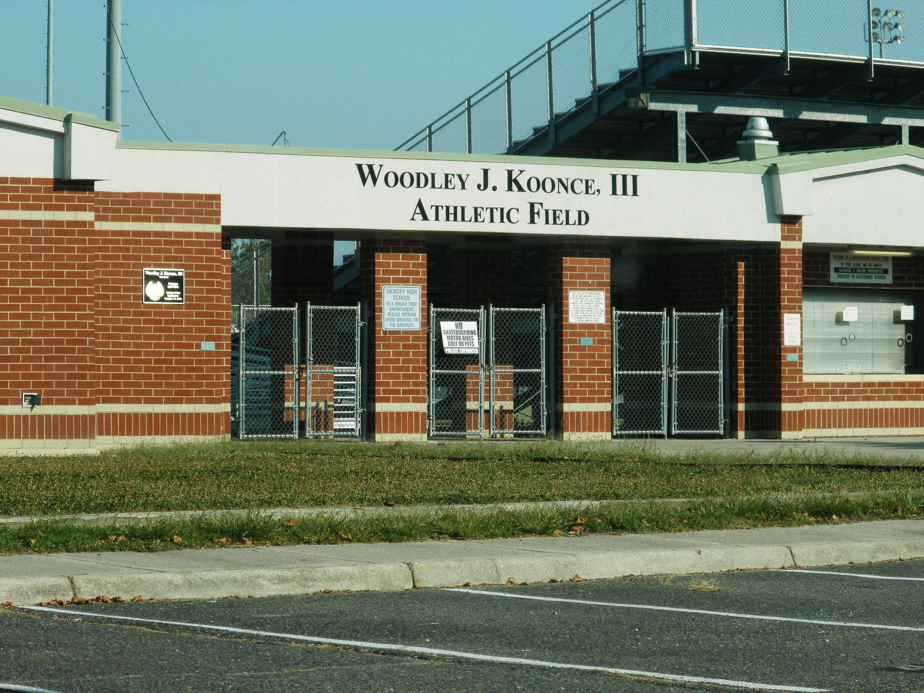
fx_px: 3523
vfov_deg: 11.2
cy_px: 346
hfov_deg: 14.9
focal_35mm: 132
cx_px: 462
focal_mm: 23.6
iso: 80
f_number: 13.4
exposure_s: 1/80
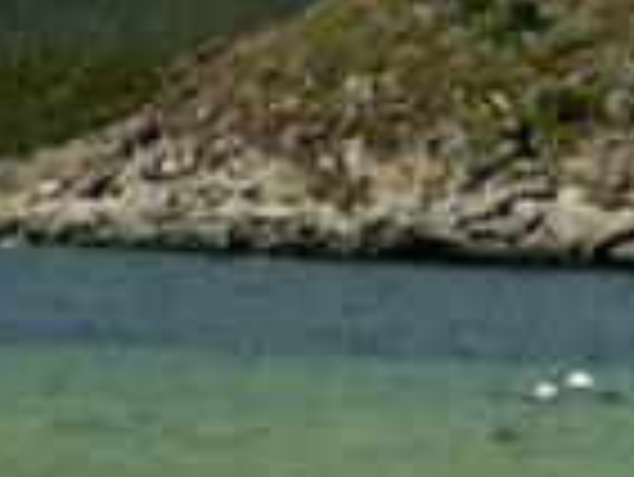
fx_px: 4803
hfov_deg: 7.5
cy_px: 428
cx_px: 450
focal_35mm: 262
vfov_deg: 5.7
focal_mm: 6.86
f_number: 1.78
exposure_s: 1/6623
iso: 64
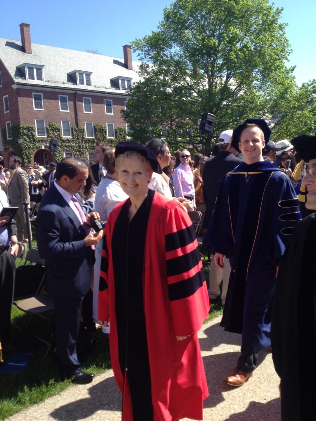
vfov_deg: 52.6
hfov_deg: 40.7
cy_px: 210
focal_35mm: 35
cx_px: 158
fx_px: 426
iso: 50
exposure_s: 1/767
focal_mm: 4.28
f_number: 2.4
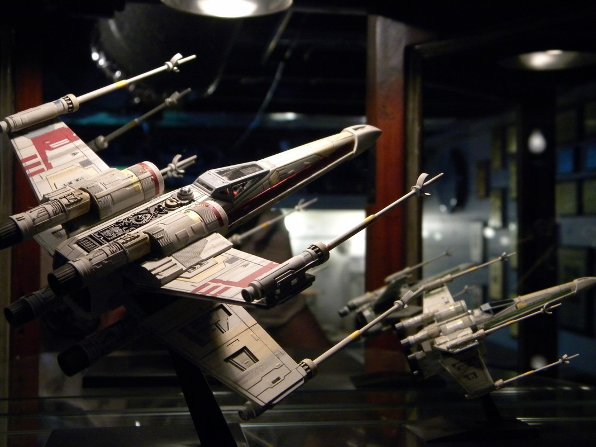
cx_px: 298
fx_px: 809
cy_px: 224
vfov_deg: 30.9
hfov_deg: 40.4
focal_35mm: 47
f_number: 3.9
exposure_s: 1/61
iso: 400
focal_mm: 8.6
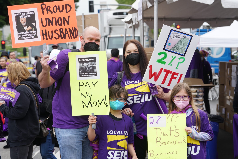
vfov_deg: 10.9
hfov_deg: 16.3
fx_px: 833
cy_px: 80
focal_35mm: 126
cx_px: 119
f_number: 8
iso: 250
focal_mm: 126
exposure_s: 1/160
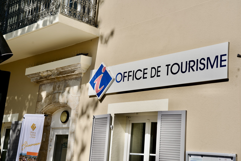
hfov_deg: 33.9
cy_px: 80
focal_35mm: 59
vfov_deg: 23.0
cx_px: 120
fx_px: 395
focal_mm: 59
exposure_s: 1/640
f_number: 8
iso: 100
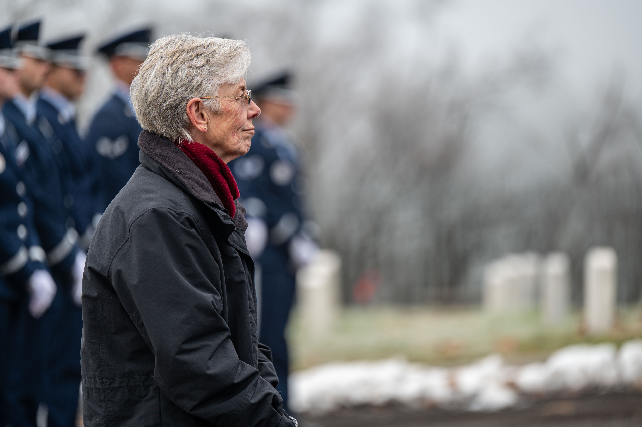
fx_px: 3564
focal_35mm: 200
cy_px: 214
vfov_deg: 6.9
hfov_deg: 10.3
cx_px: 321
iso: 100
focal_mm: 200
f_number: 2.8
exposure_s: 1/160
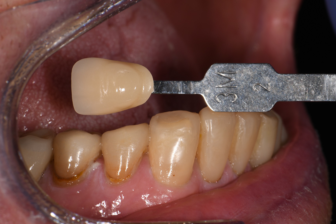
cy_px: 112
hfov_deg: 16.3
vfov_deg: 10.9
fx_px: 1176
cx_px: 168
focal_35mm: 126
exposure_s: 1/200
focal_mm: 105
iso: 200
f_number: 32
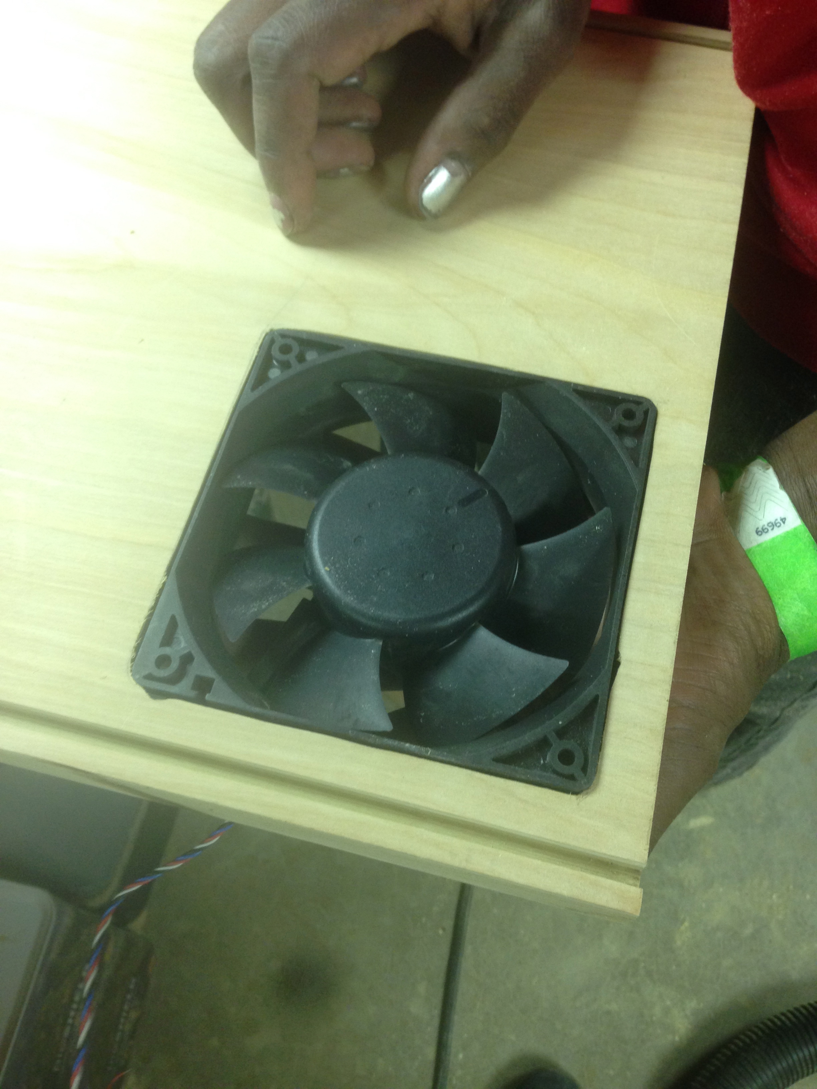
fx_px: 1038
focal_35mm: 33
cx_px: 408
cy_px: 544
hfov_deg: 42.9
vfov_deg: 55.4
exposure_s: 1/20
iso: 125
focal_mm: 4.12
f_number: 2.4
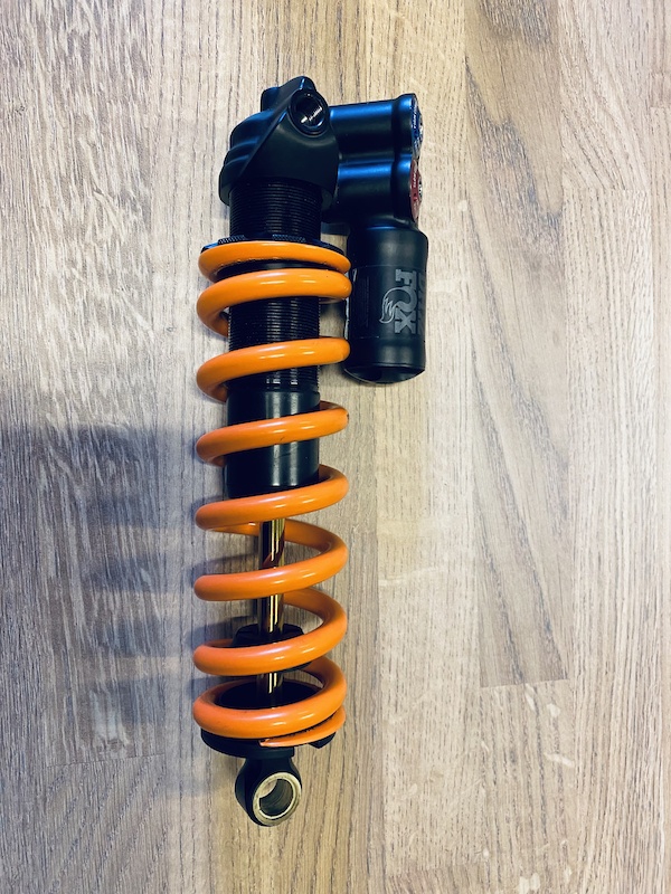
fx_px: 672
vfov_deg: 67.3
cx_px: 336
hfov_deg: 53.1
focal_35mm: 26
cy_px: 447
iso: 400
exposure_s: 1/50
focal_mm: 4.25
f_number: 1.8
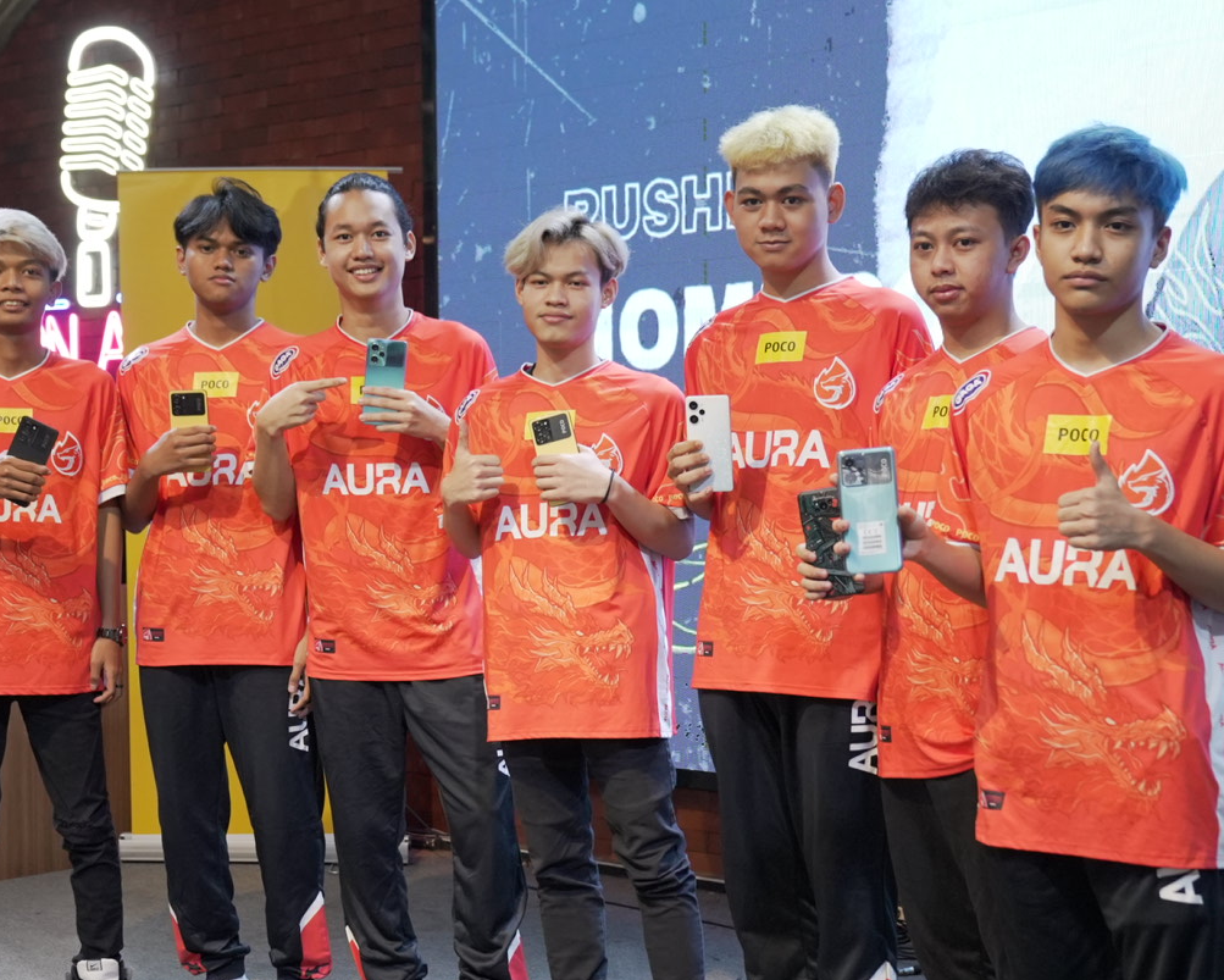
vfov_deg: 25.8
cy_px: 600
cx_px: 531
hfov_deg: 31.9
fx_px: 2138
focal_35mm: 59
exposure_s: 1/125
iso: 4000
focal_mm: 39
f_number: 4
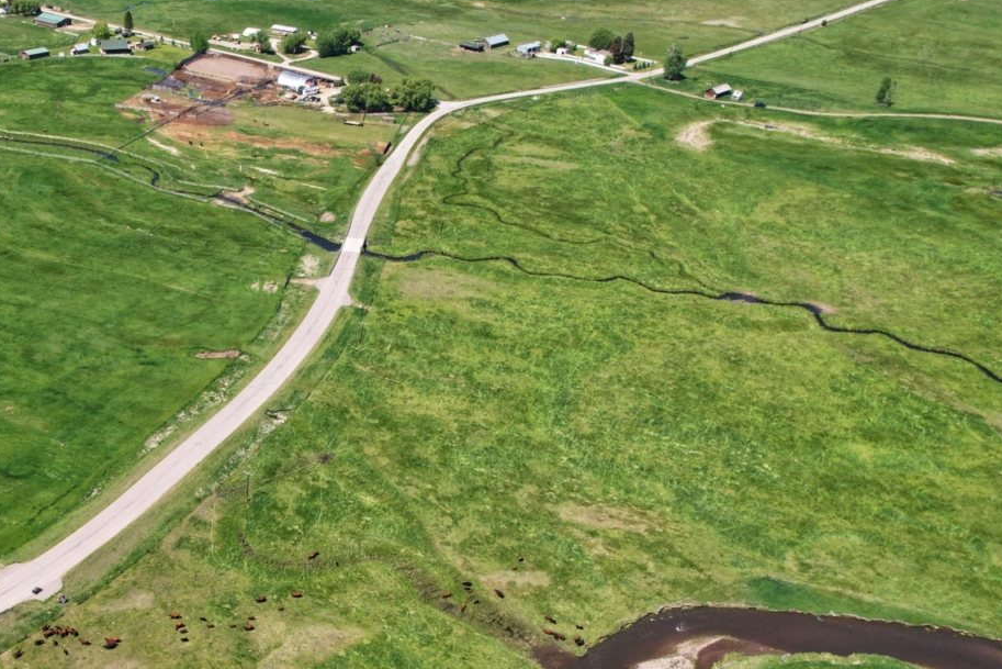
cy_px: 546
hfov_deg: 48.3
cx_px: 171
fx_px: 1030
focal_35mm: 37
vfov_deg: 34.7
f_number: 2.8
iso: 100
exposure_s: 1/90
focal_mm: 8.38
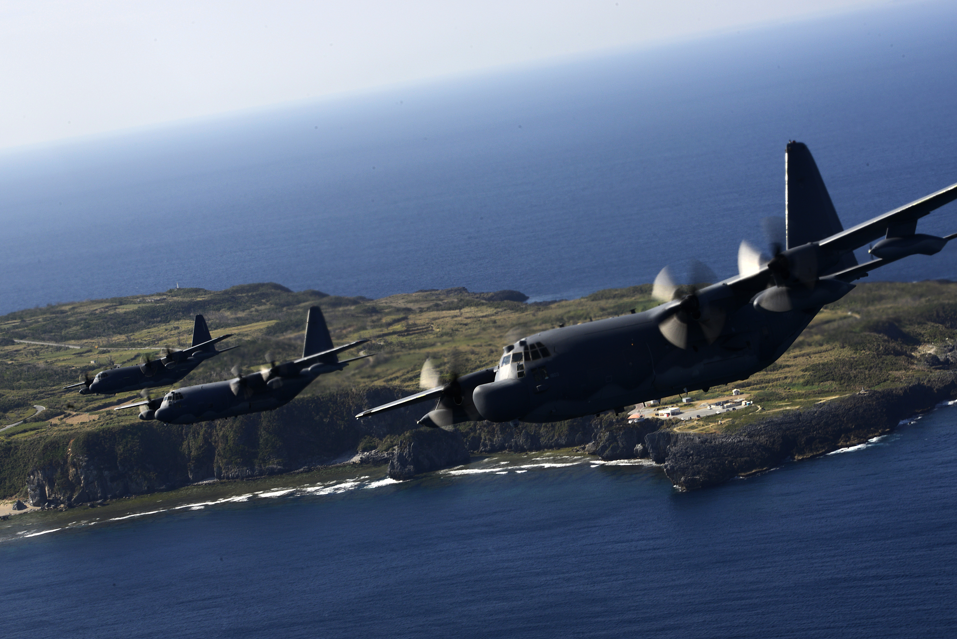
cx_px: 491
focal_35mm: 107
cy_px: 313
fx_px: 2845
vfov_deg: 12.8
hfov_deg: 19.1
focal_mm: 102
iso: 200
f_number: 20
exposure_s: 1/125
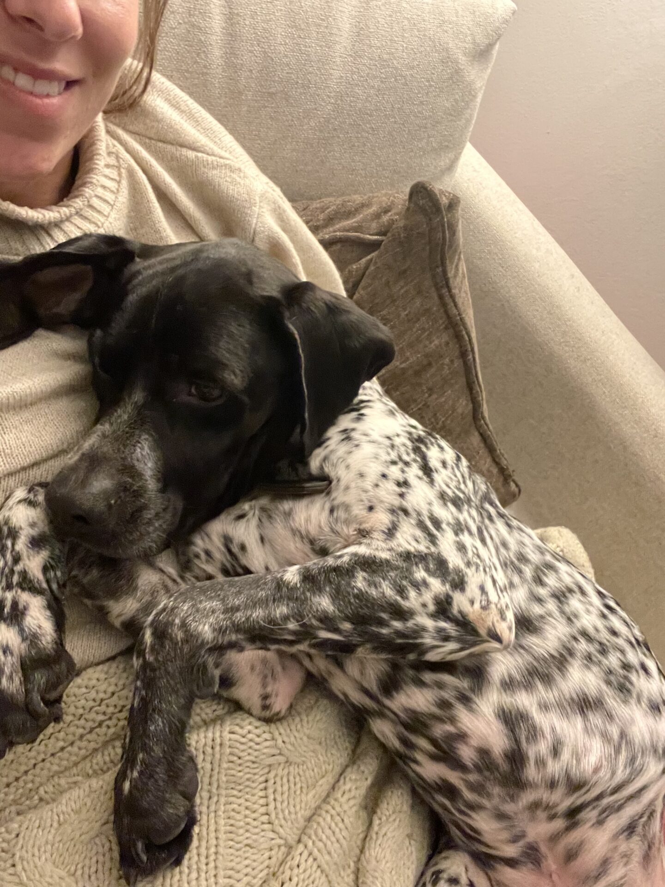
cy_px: 444
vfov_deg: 60.0
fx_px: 768
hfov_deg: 46.8
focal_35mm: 30
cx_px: 332
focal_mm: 2.71
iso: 800
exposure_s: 1/17
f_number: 2.2
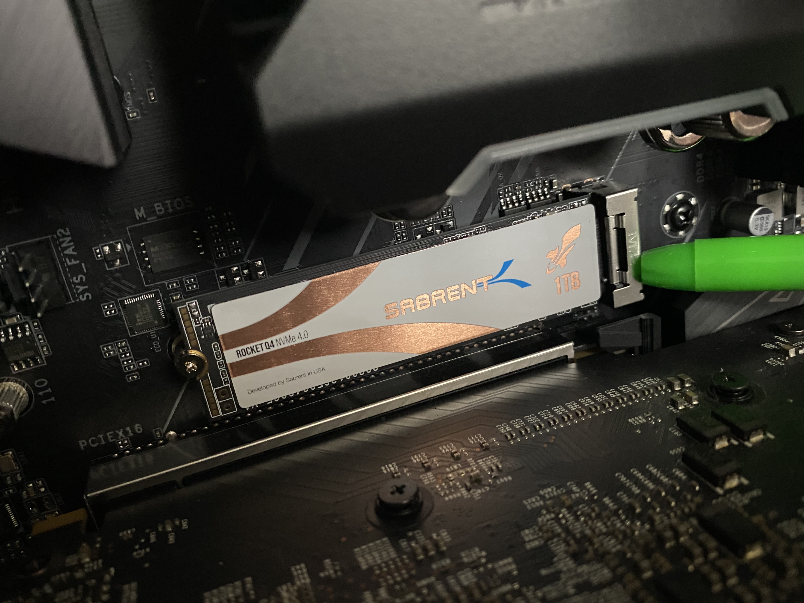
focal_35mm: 28
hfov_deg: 63.4
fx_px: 650
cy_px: 302
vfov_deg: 49.7
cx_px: 402
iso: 1000
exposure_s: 1/30
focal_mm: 4.25
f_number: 1.8
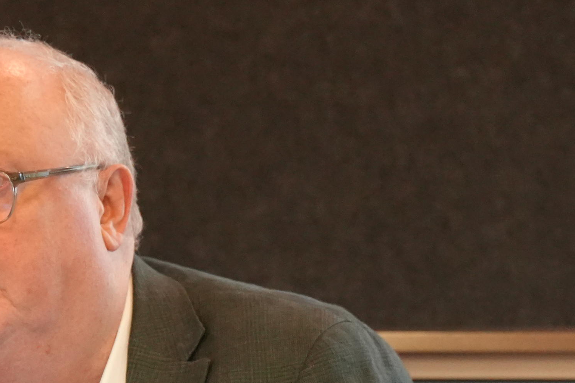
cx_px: 23
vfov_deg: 2.0
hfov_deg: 3.1
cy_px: 479
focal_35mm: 672
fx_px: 10732
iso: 6400
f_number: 4
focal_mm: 200
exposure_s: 1/200
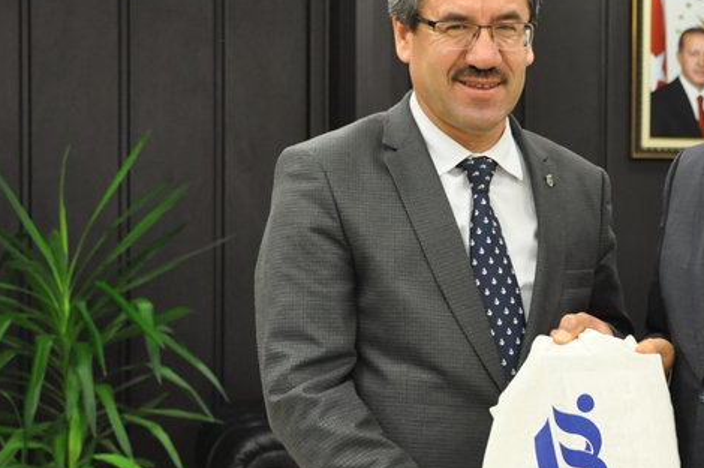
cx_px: 668
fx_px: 1914
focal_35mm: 98
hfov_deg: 20.3
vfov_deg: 13.9
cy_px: 254
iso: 900
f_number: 4
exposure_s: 1/30
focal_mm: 30
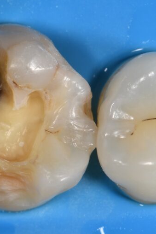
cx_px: 12
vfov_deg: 8.7
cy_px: 117
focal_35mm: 237
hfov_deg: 5.8
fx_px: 1539
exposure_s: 1/160
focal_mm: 105
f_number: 32
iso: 200
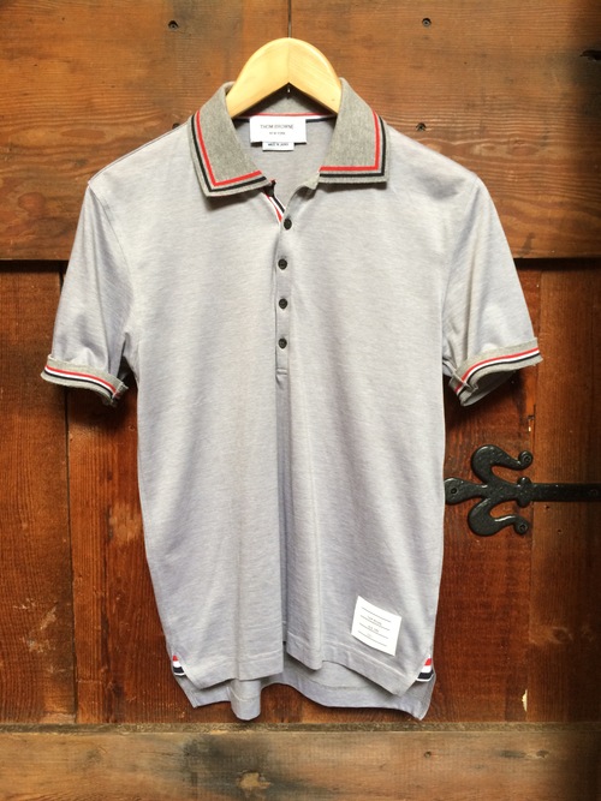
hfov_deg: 48.2
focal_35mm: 29
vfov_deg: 61.7
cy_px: 400
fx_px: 672
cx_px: 300
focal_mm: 4.15
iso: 50
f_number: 2.2
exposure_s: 1/30
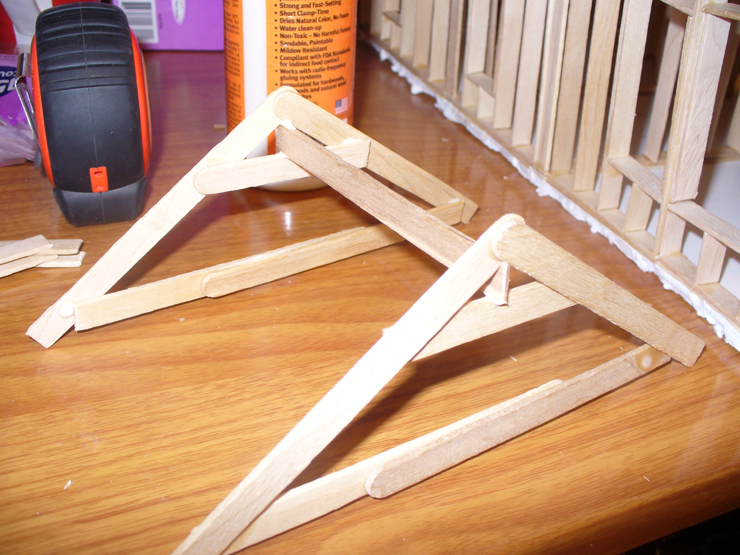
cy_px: 278
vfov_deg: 38.7
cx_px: 370
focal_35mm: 37
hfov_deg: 50.1
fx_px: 791
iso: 100
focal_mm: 6.1
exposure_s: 1/30
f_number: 2.8
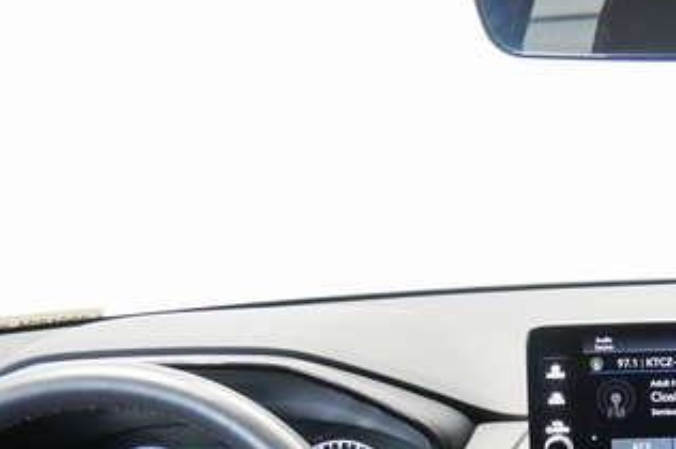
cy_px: 554
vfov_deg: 16.1
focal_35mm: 81
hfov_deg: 23.7
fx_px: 1519
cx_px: 715
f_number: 3.5
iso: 3200
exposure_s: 1/15
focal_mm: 12
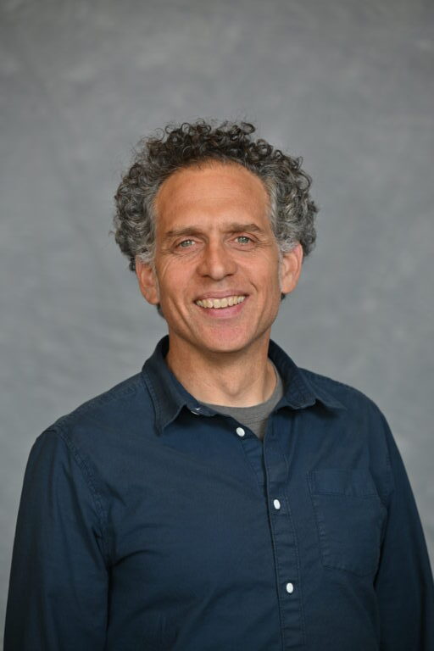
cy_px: 326
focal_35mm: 170
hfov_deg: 8.1
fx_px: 3074
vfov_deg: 12.1
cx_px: 217
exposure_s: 1/160
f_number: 4
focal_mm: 170
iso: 100
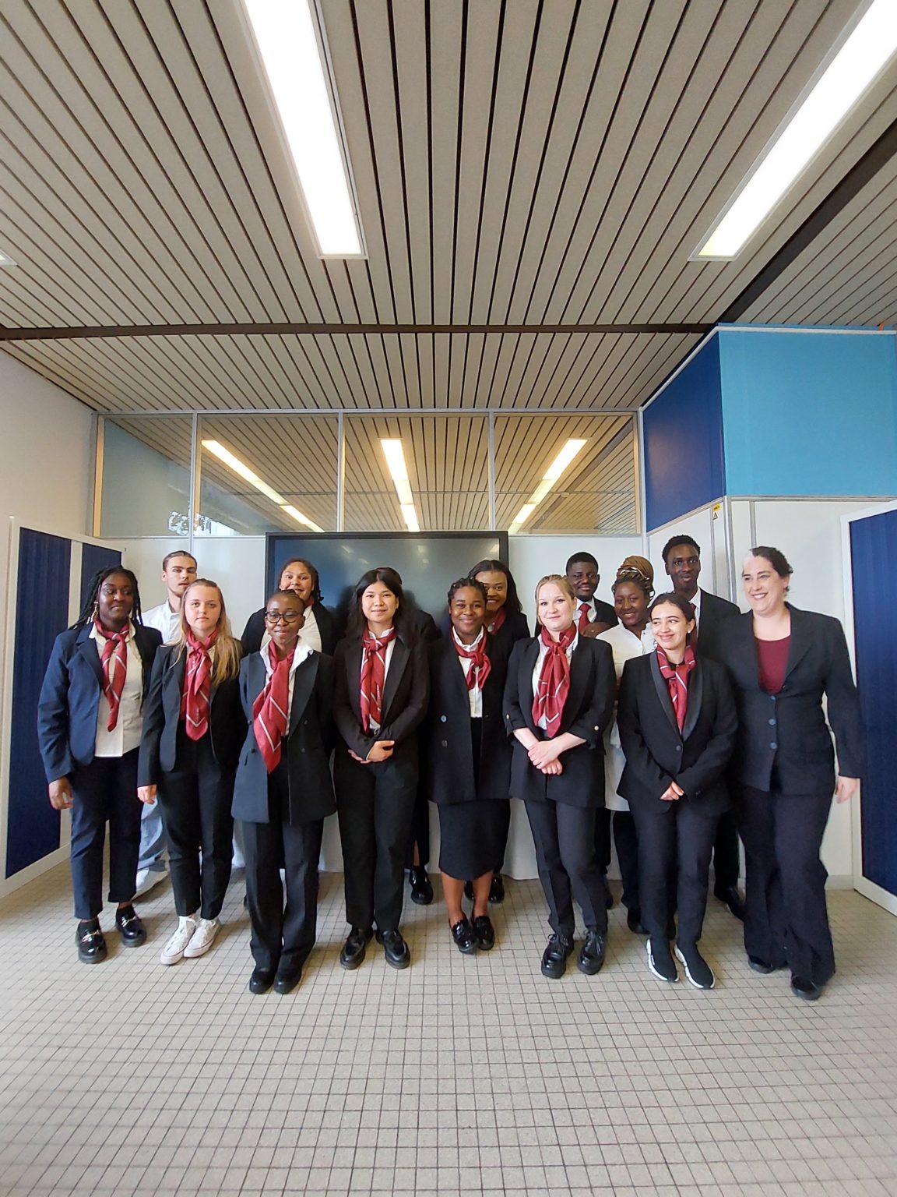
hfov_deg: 89.9
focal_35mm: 13
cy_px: 598
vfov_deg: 106.2
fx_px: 449
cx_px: 448
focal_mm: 1.74
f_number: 2.2
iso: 250
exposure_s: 1/33
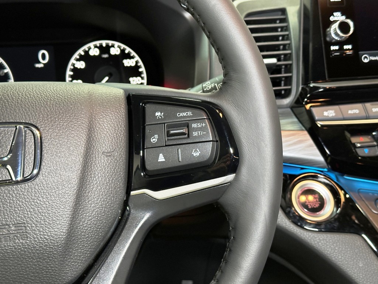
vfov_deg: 30.3
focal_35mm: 48
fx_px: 524
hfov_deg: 39.7
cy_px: 142
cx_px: 189
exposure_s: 1/30
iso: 500
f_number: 1.78
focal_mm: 6.86
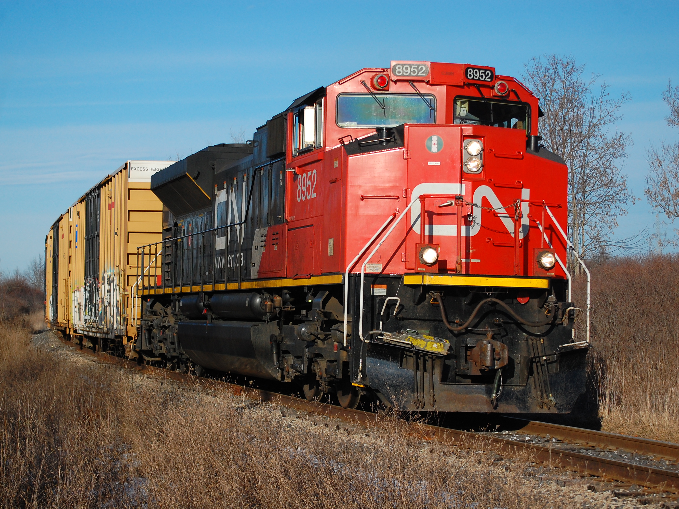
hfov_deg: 21.9
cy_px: 255
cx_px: 330
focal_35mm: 90
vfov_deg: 16.5
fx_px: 1757
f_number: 5.6
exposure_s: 1/2500
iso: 400
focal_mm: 55
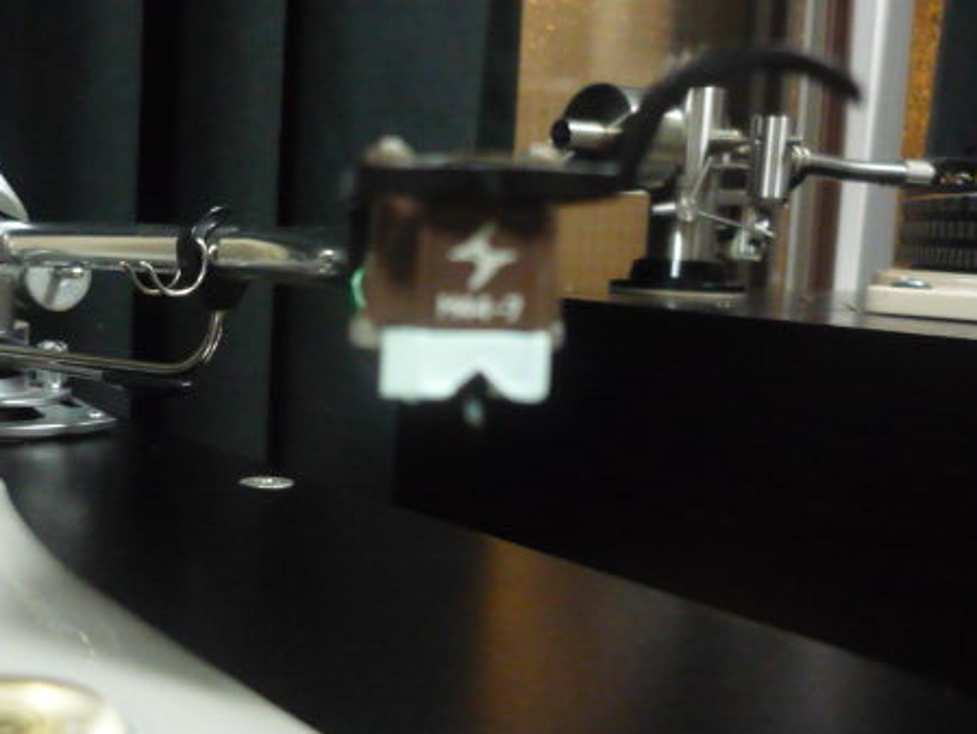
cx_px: 302
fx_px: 1327
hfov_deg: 39.8
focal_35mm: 47
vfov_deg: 30.9
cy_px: 418
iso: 800
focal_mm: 5.5
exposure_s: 1/20
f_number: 2.8
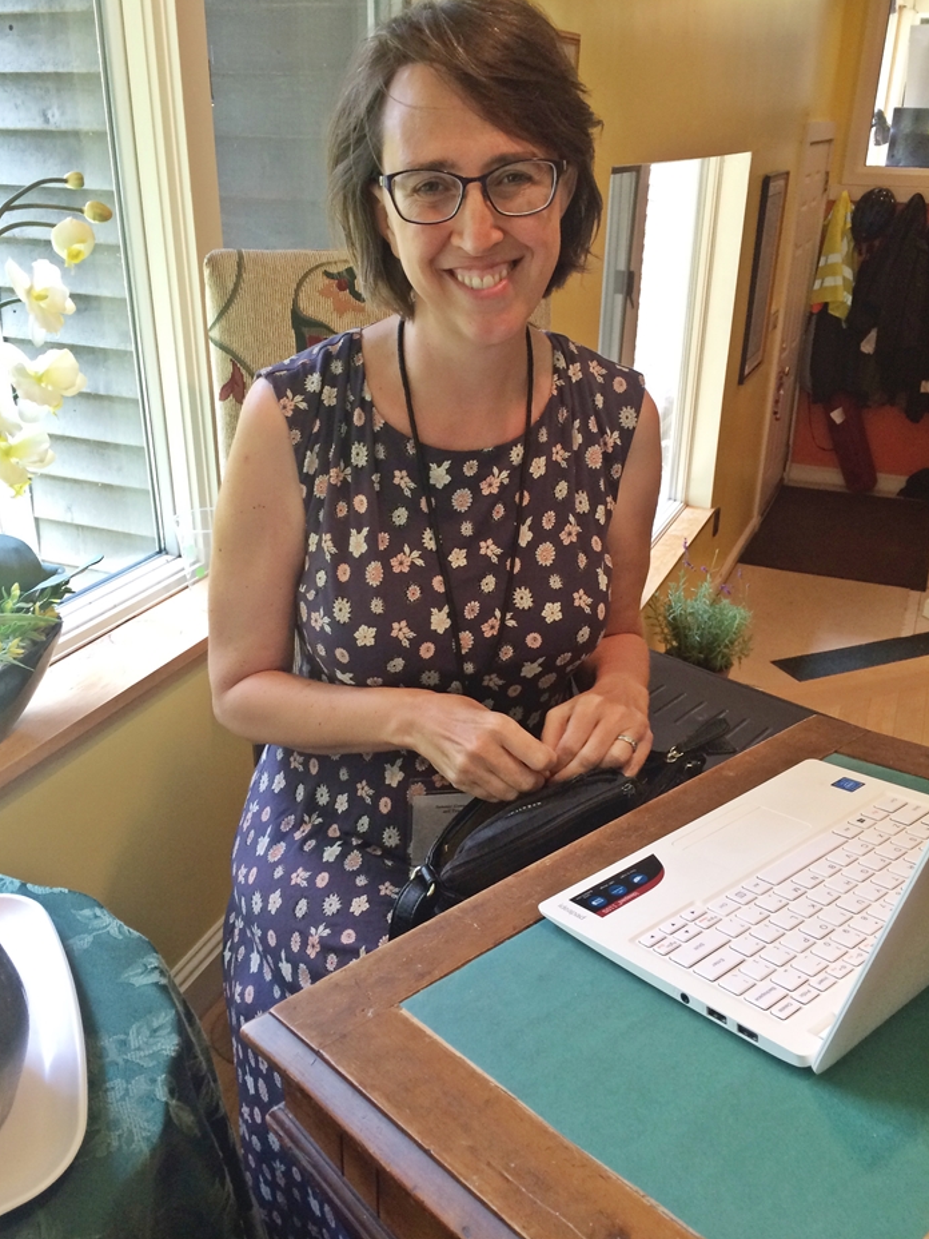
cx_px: 455
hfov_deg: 46.8
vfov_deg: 60.0
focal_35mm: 30
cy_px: 626
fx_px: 1073
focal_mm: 4.15
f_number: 2.2
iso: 50
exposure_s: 1/30
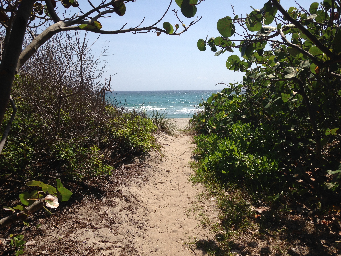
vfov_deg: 42.9
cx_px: 170
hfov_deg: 55.4
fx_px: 325
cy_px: 128
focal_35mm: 33
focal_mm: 4.12
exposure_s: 1/2358
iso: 50
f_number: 2.4
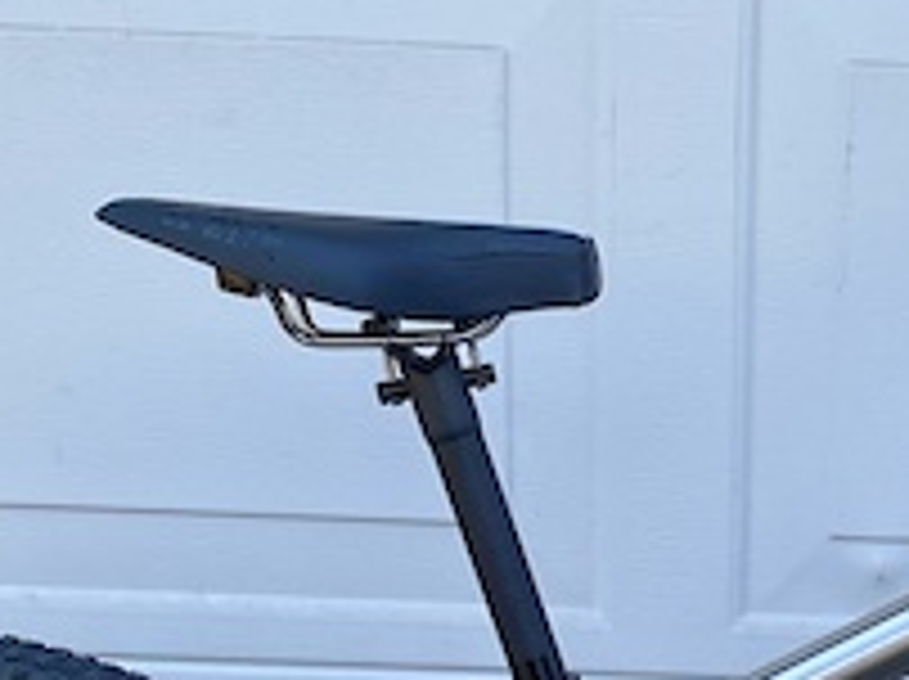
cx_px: 900
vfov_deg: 13.6
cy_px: 959
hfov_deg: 18.6
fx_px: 2702
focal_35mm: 103
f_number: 1.8
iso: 32
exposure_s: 1/436
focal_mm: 4.25
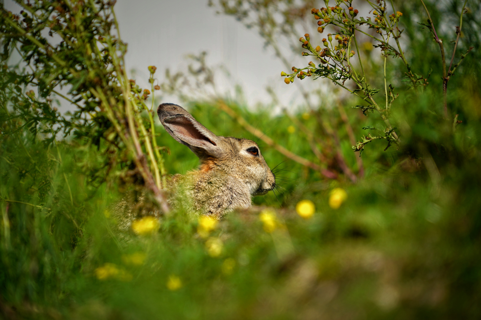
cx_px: 240
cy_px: 160
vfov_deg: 5.8
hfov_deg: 8.7
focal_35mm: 237
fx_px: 3166
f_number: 6.3
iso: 100
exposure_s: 1/250
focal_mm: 237
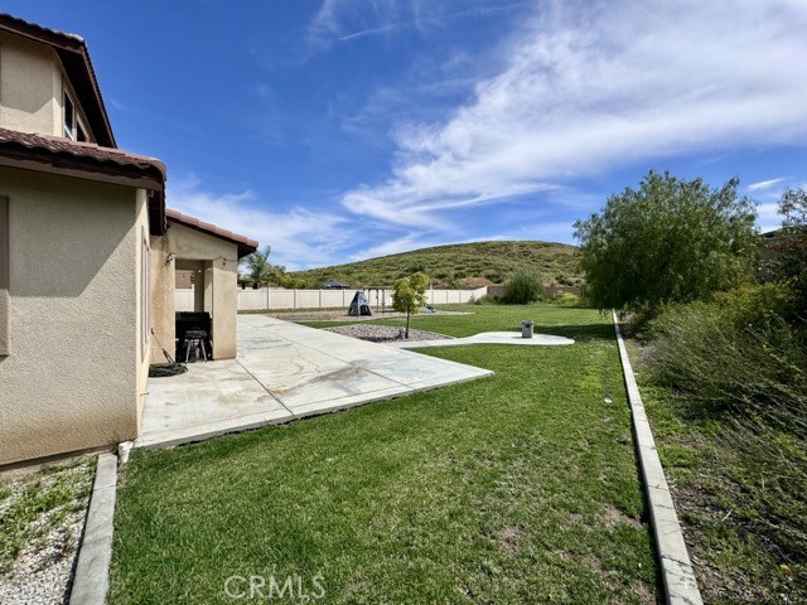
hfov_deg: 102.1
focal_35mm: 14
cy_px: 302
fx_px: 326
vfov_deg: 85.7
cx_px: 404
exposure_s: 1/3390
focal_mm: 2.22
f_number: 2.2
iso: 50
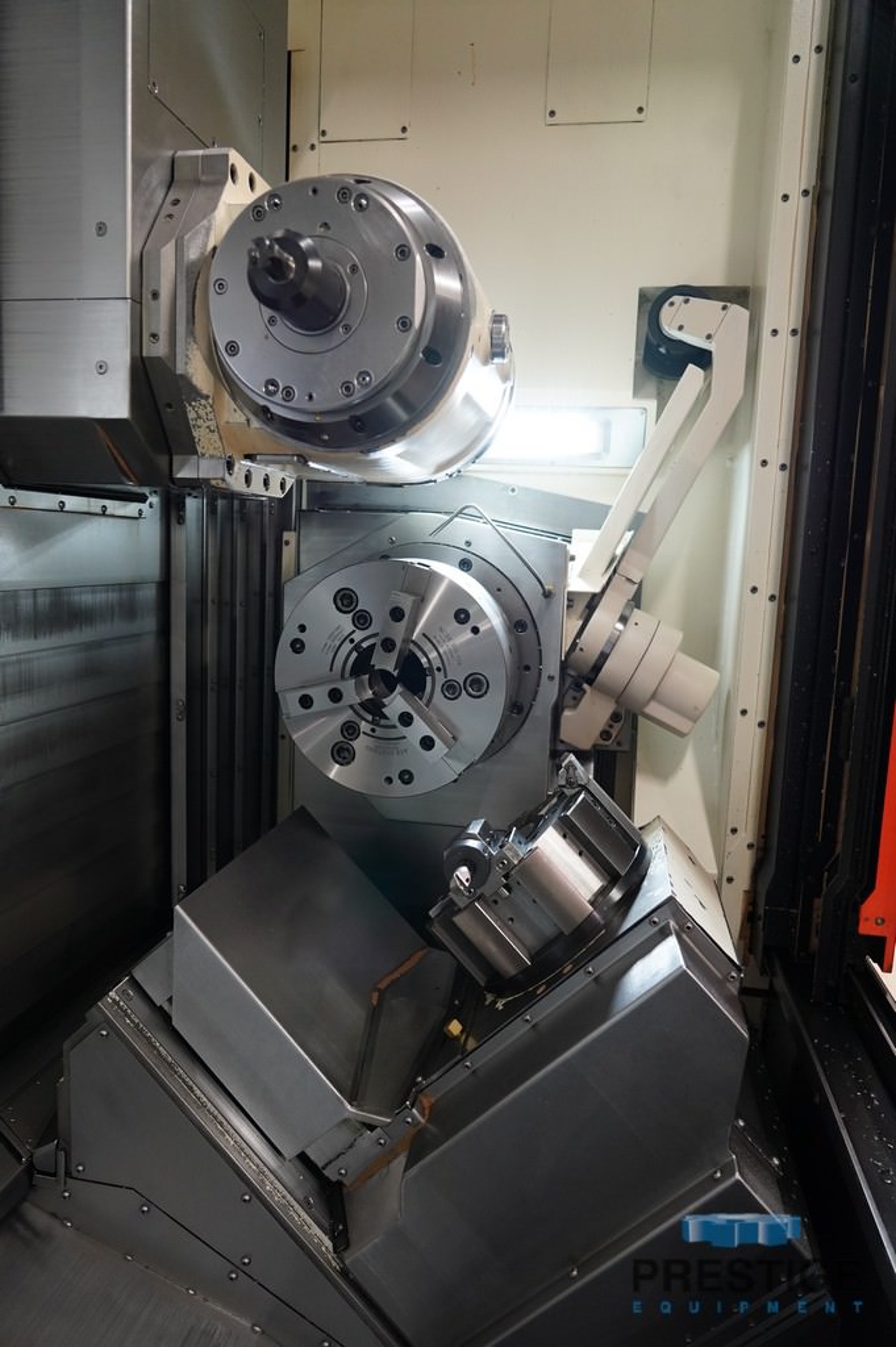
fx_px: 897
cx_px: 448
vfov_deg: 73.8
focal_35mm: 24
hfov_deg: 53.1
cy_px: 674
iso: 3200
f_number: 4
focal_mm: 24
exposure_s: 1/160
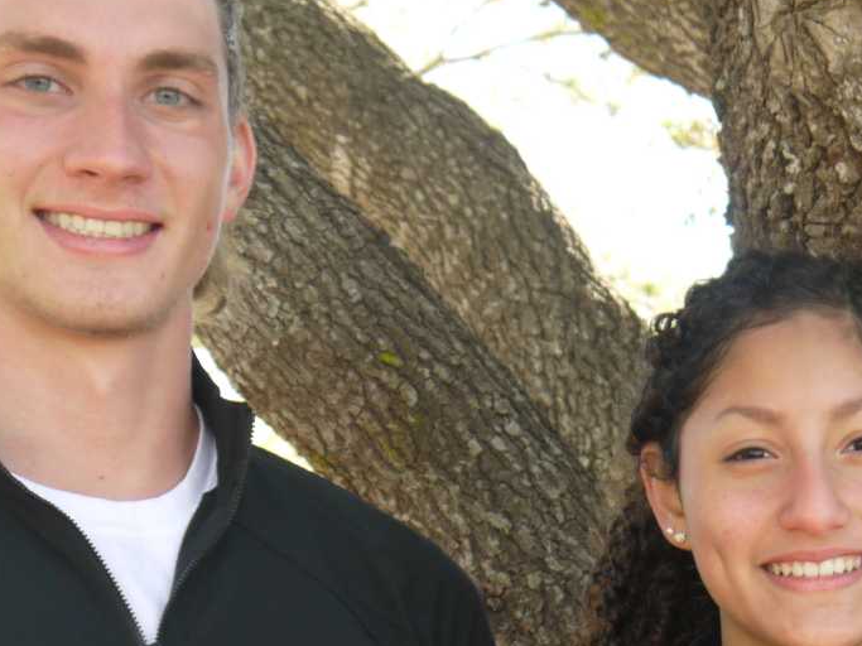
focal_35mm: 108
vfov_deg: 13.4
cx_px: 873
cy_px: 732
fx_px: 2689
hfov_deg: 17.8
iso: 160
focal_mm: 18
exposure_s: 1/80
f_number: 4.1
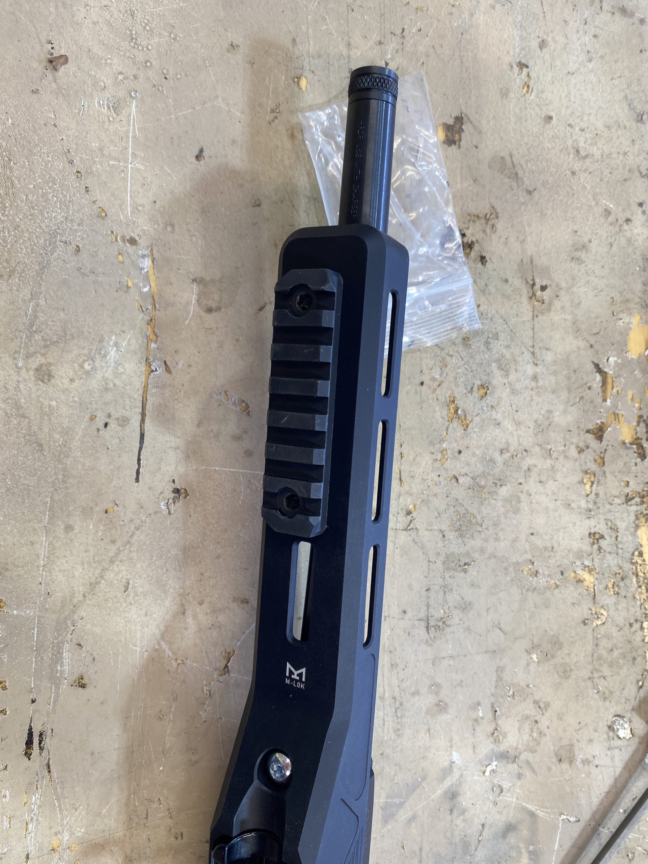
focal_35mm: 26
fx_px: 649
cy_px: 432
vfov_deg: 67.3
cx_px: 324
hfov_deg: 53.1
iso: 80
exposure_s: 1/120
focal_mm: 4.25
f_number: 1.8
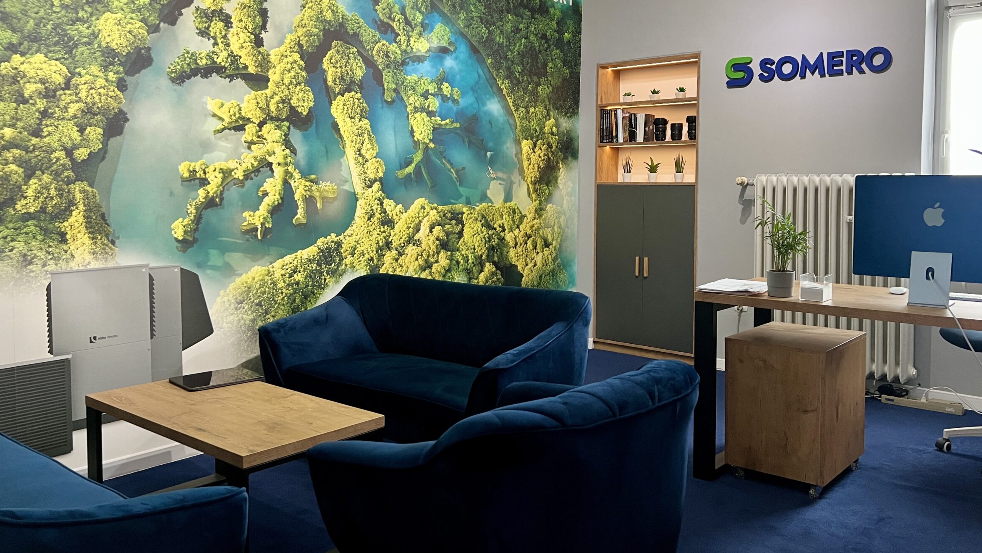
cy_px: 221
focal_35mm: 31
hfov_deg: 62.5
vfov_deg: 37.6
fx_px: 807
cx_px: 533
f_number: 1.5
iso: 200
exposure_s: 1/50
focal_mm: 5.7
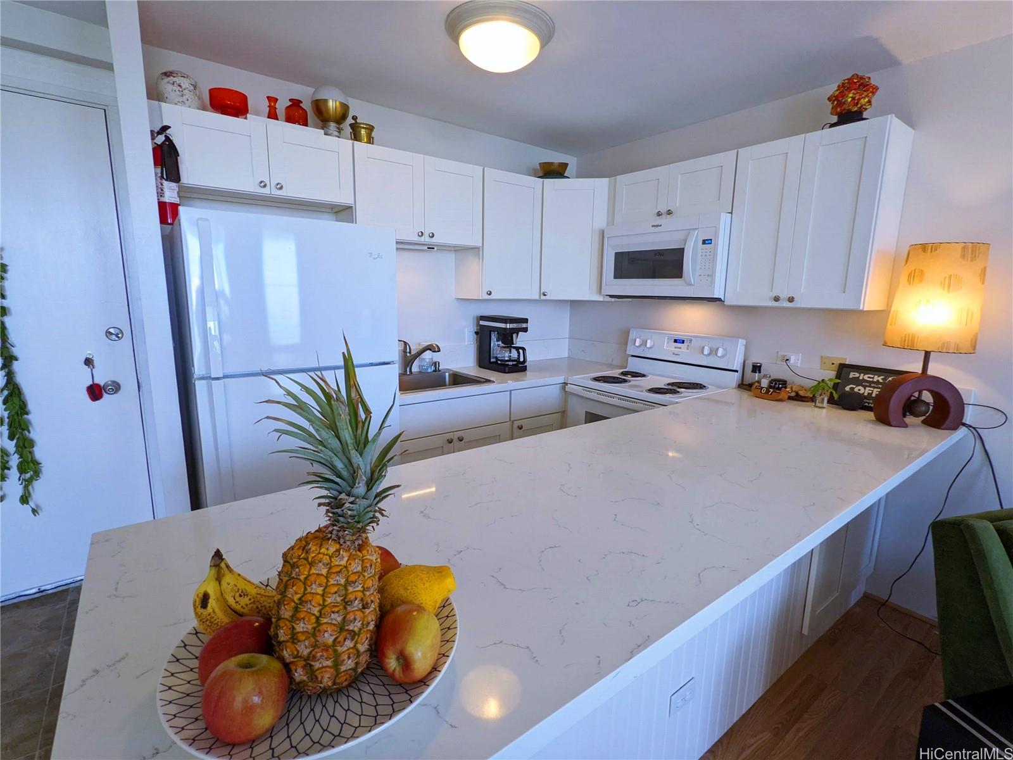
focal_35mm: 16
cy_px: 380
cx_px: 506
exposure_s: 1/40
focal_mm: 2.22
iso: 45
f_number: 2.2
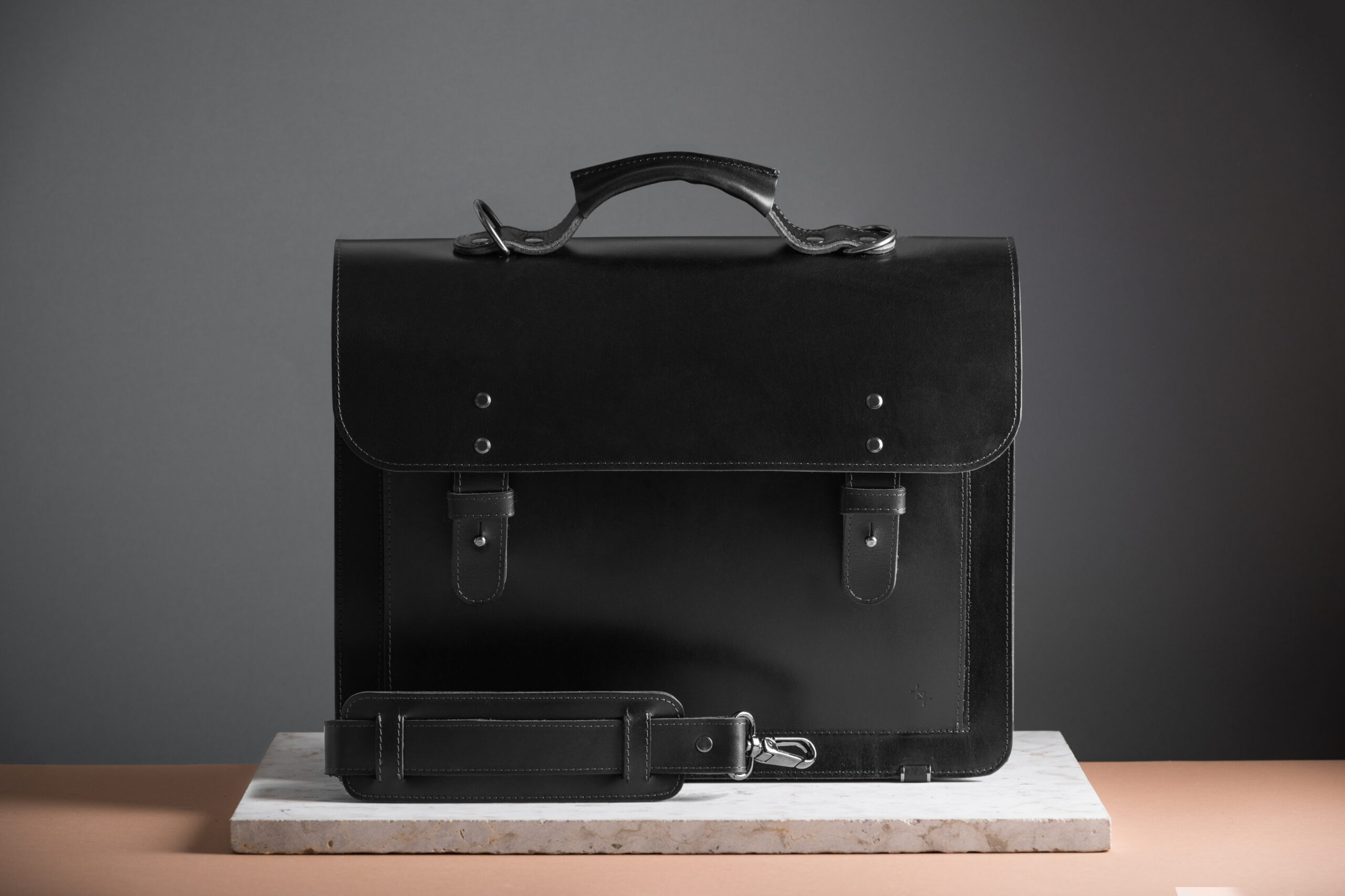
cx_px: 672
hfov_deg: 13.7
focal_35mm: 150
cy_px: 448
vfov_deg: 9.1
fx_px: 5603
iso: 200
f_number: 8
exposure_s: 1/200
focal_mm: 150
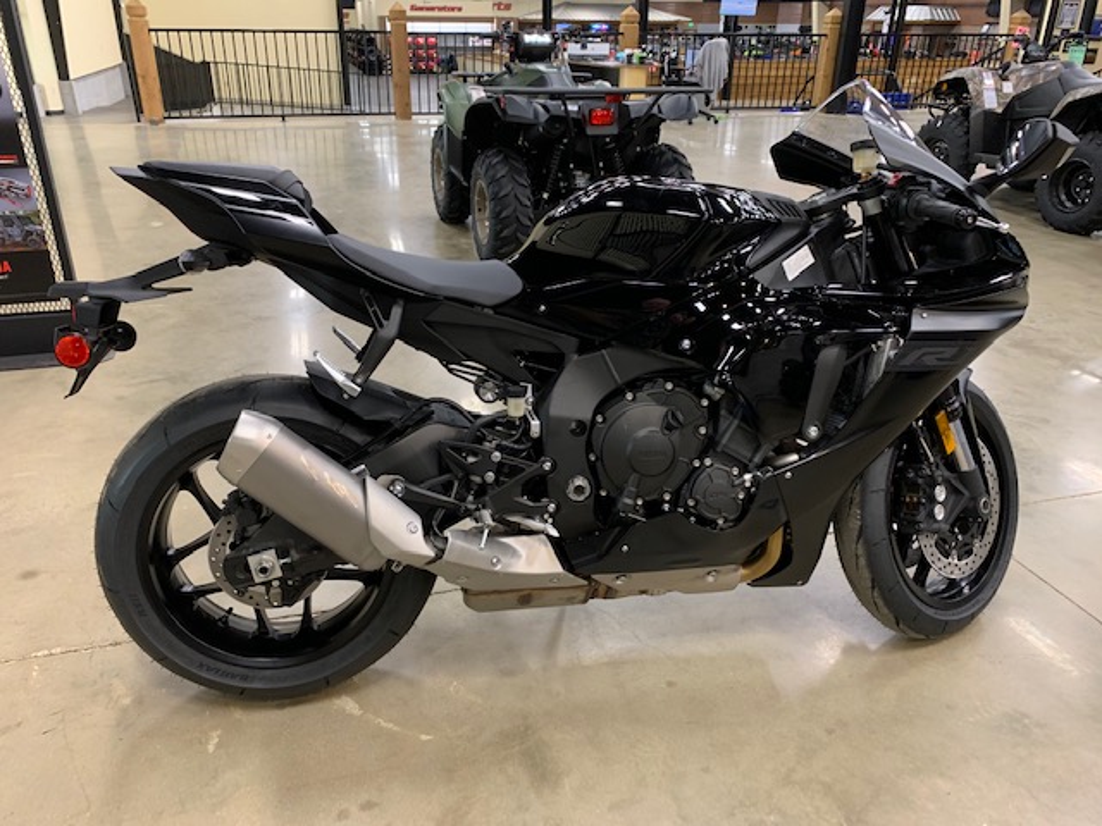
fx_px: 828
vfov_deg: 53.1
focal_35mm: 26
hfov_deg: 67.3
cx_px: 551
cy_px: 413
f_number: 1.8
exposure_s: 1/60
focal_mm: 4.25
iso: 400
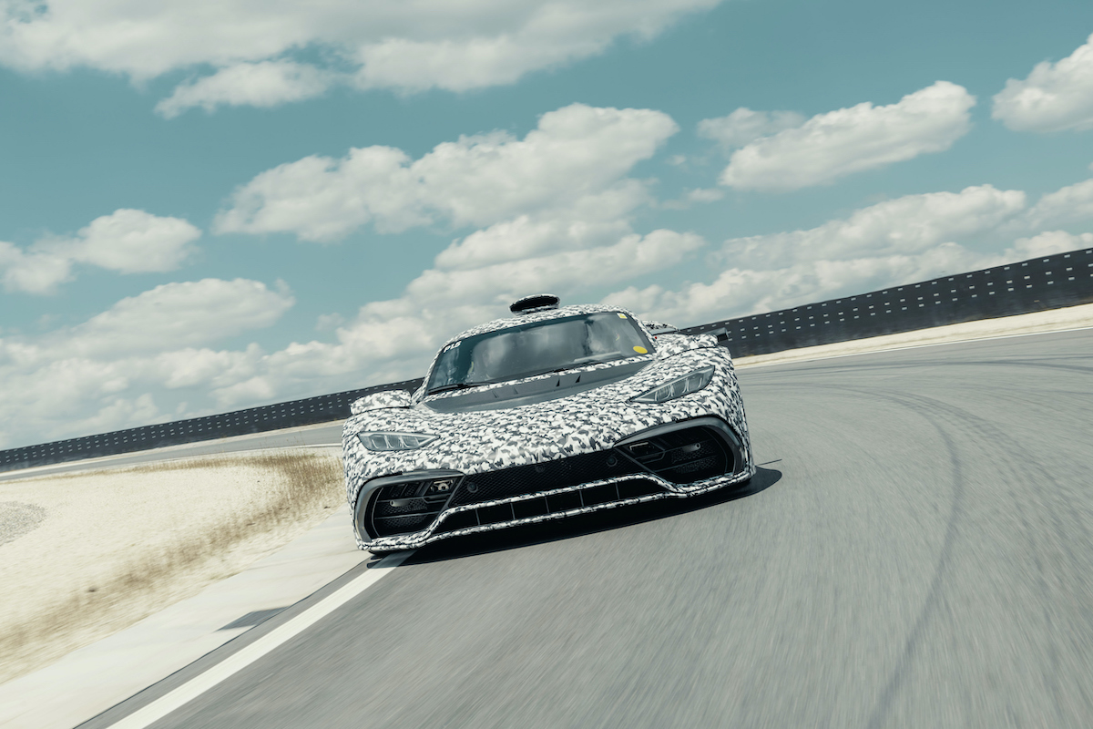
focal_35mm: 52
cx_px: 546
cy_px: 364
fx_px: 1579
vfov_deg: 26.0
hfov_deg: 38.2
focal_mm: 52
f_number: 13
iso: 31
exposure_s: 1/100
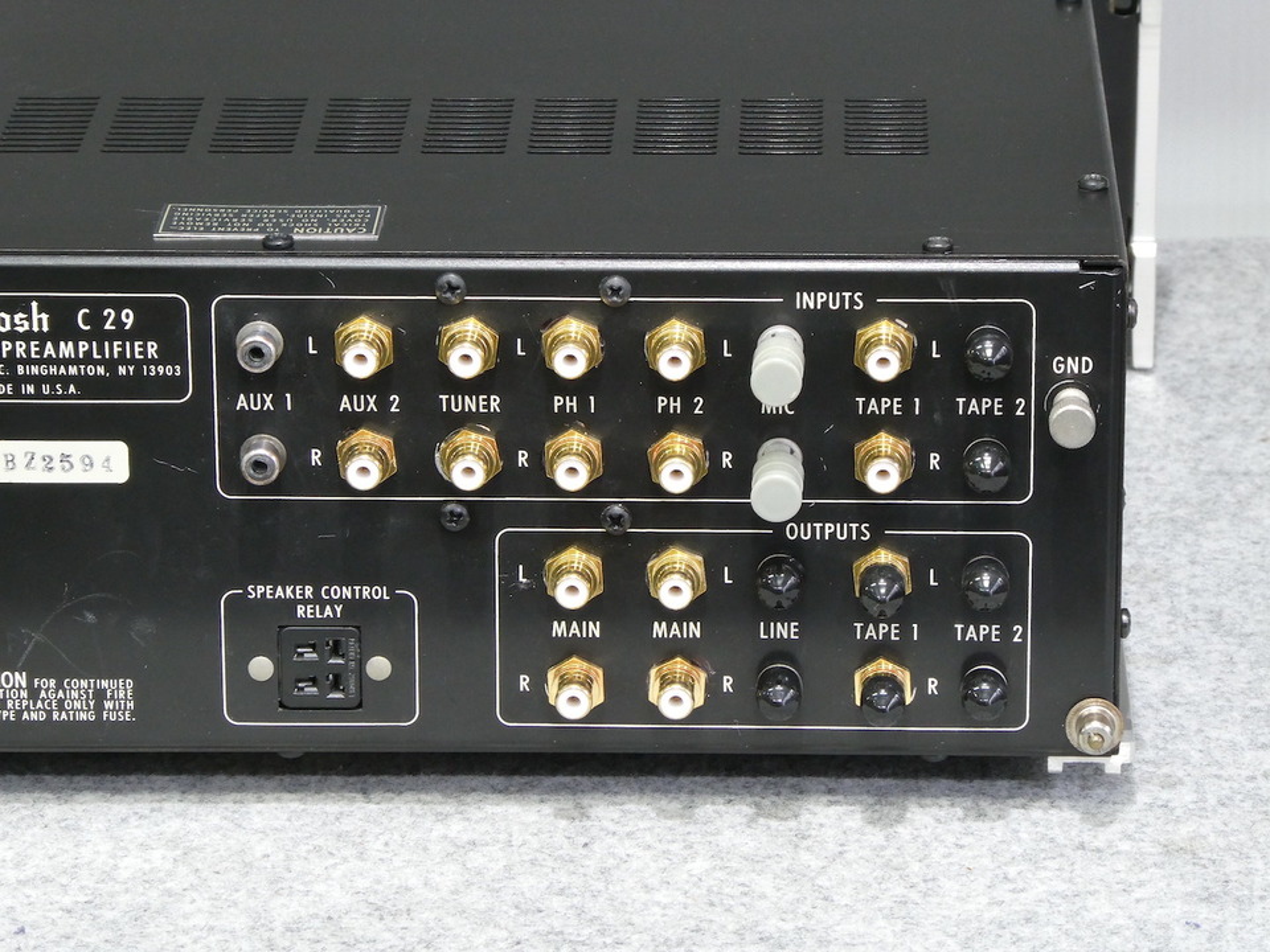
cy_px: 476
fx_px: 5870
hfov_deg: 12.3
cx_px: 635
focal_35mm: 160
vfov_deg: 9.3
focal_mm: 28.7
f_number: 5.5
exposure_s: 1/8
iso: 400
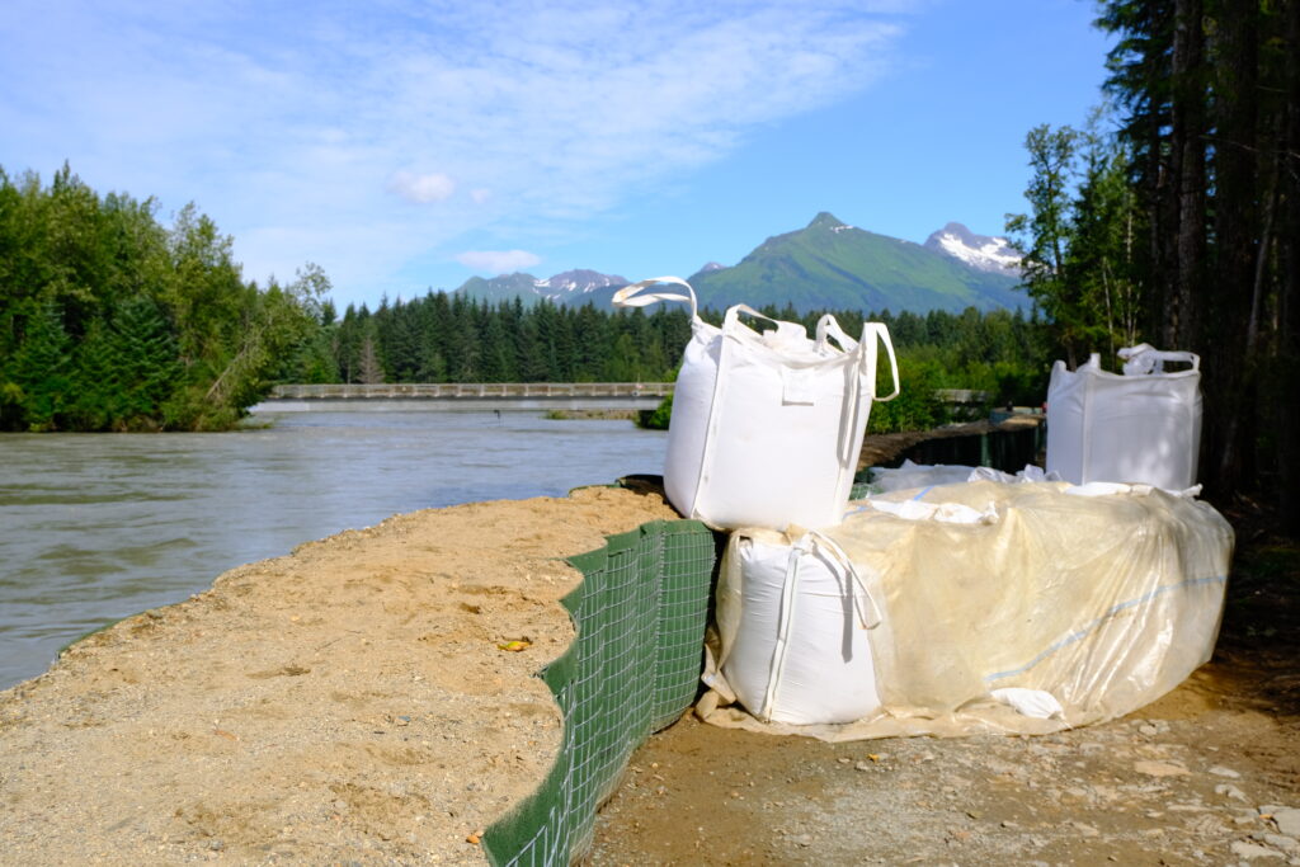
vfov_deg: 38.9
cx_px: 650
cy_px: 434
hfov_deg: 55.8
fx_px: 1228
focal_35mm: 34
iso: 320
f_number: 5.6
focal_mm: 22.8
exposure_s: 1/1000
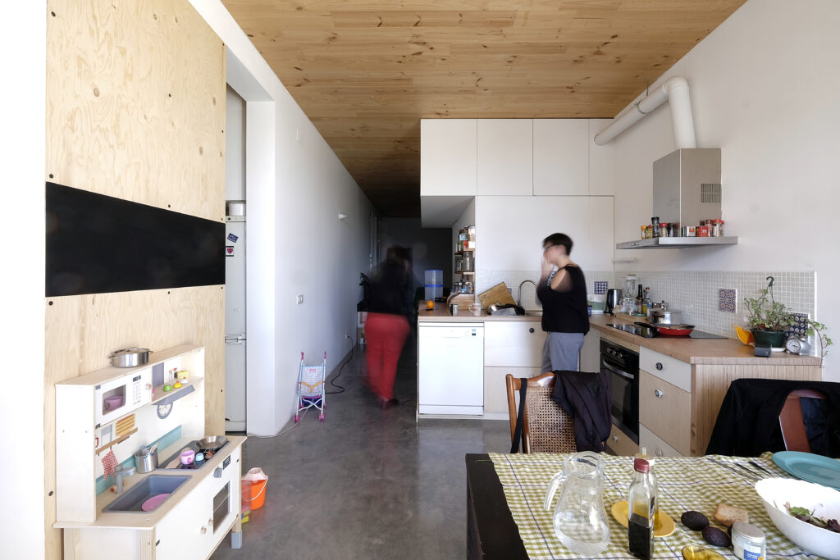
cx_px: 420
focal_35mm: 16
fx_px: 373
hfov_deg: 96.7
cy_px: 280
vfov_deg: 73.8
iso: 100
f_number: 14
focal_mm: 10.5
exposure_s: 1/1.4
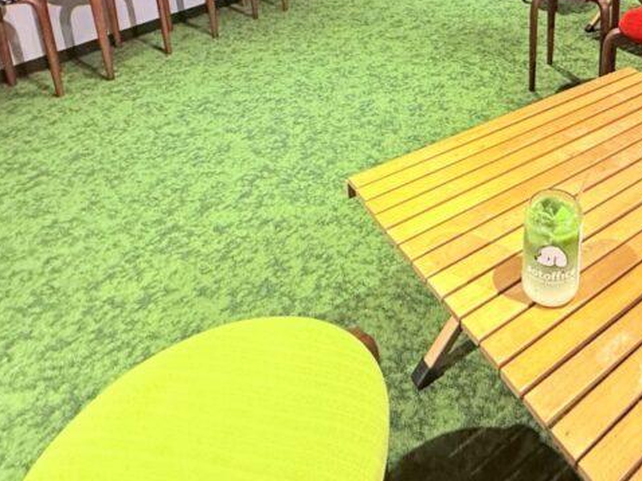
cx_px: 532
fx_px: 556
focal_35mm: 30
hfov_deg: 54.9
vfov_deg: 40.2
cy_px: -14
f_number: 2.2
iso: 500
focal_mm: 2.22
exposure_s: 1/60
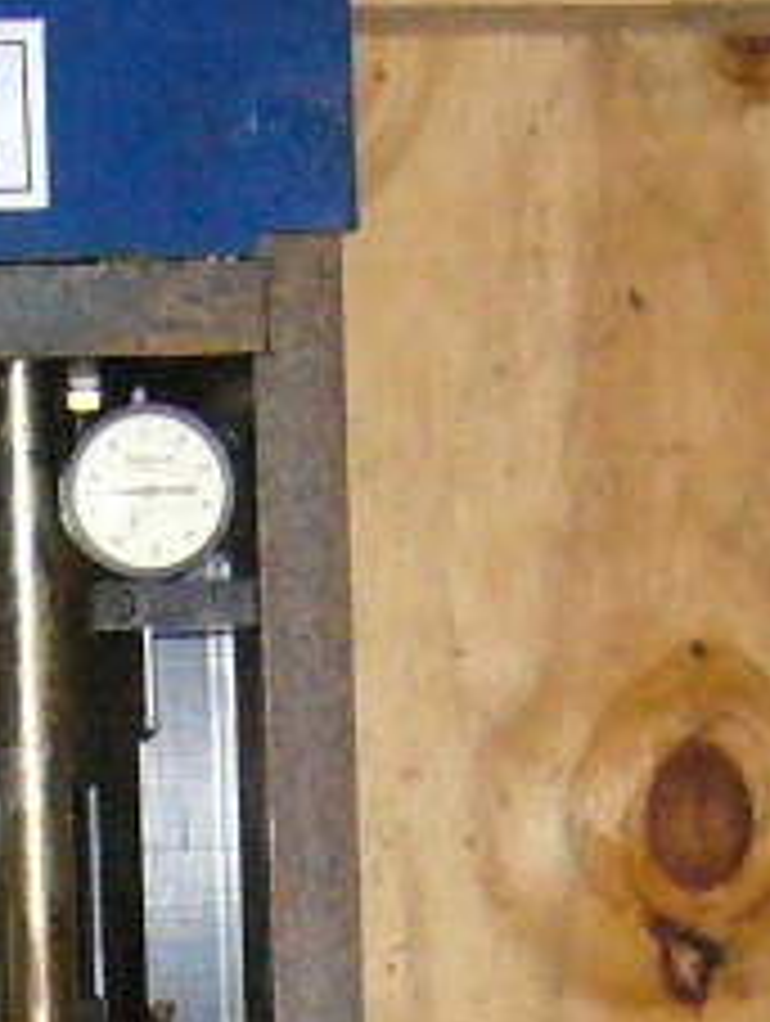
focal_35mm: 197
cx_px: -86
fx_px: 5826
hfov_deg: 7.5
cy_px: 1612
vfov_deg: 9.7
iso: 400
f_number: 2.8
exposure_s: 1/60
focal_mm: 5.8
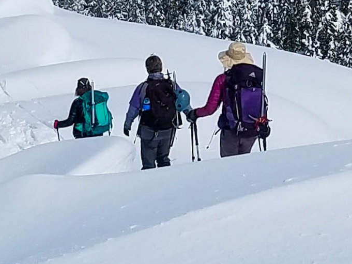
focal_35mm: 154
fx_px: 1566
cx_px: 377
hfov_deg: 12.6
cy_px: -31
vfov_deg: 9.5
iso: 50
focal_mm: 4.2
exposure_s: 1/9400
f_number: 1.7
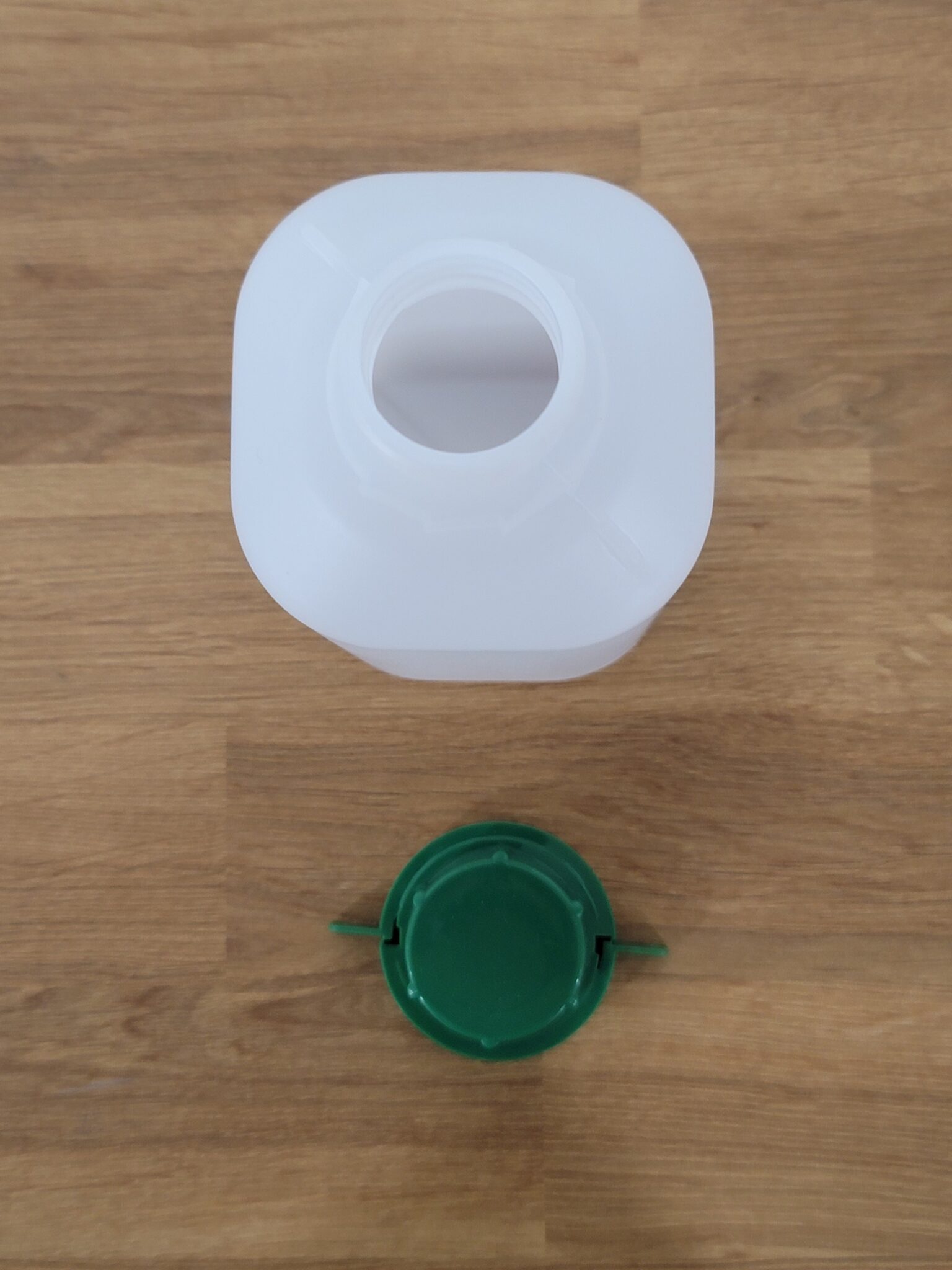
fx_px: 917
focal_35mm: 25
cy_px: 635
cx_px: 476
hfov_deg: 54.9
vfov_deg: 69.4
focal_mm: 7
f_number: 1.8
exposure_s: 1/40
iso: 200
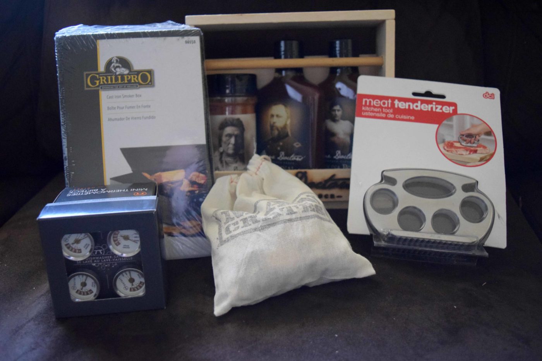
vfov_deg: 38.4
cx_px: 271
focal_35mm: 34
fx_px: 519
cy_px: 180
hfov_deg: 55.1
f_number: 3.8
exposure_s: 1/60
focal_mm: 23
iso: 5000
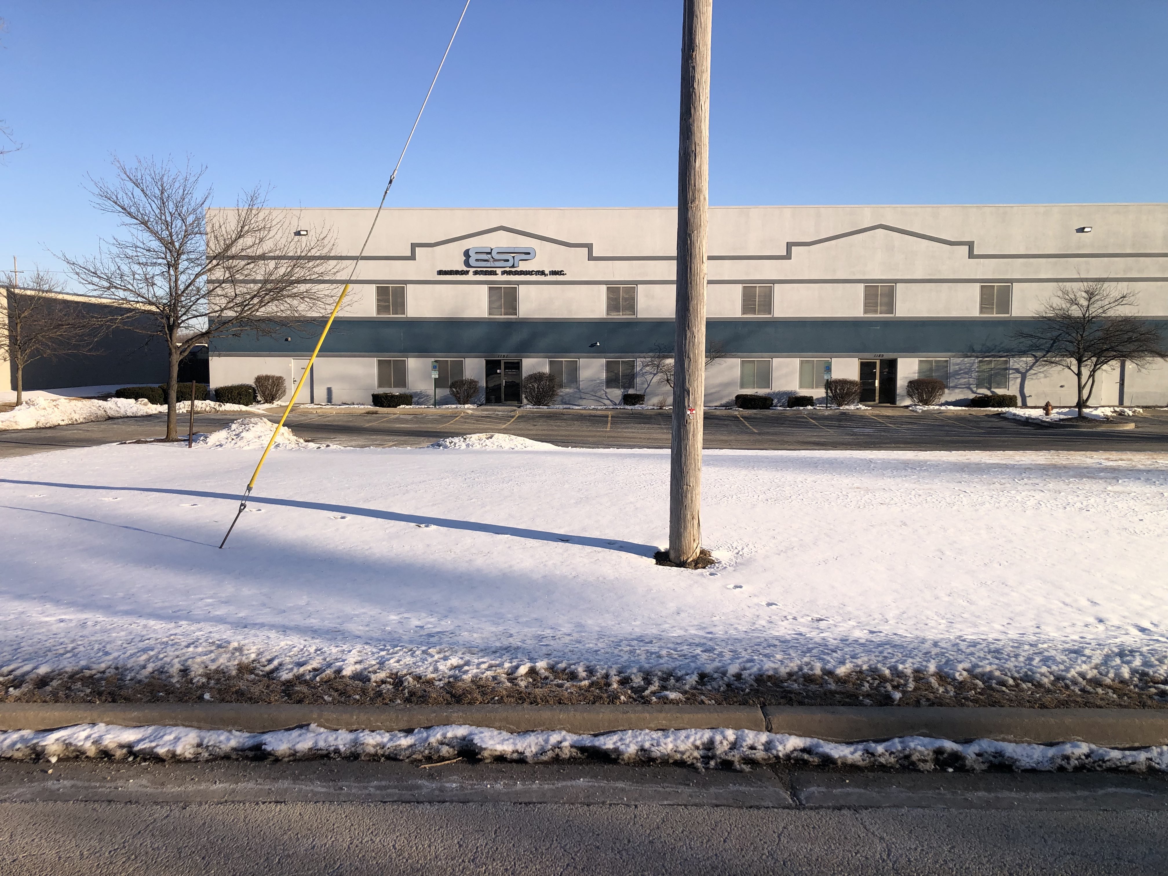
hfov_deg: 63.4
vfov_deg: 49.7
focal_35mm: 28
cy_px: 438
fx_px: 945
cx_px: 584
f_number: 1.8
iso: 20
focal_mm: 3.99
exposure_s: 1/1919
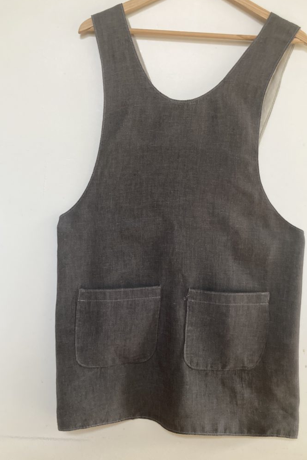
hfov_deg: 43.6
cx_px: 163
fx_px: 384
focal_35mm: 30
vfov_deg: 61.9
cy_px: 231
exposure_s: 1/24
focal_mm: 3.99
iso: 640
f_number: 1.8
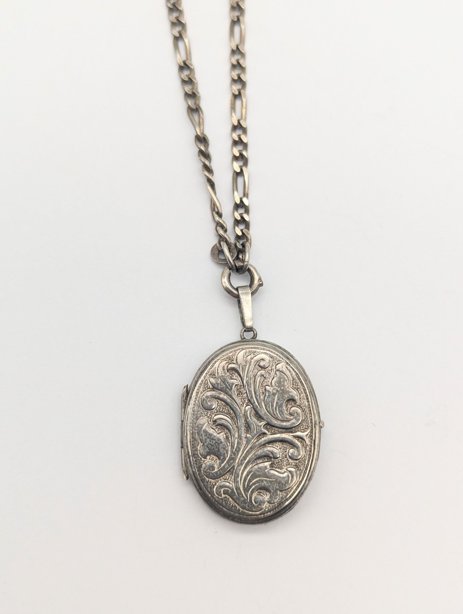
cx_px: 232
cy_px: 307
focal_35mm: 48
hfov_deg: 30.3
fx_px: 854
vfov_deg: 39.6
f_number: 1.85
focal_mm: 6.81
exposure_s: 1/179
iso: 60
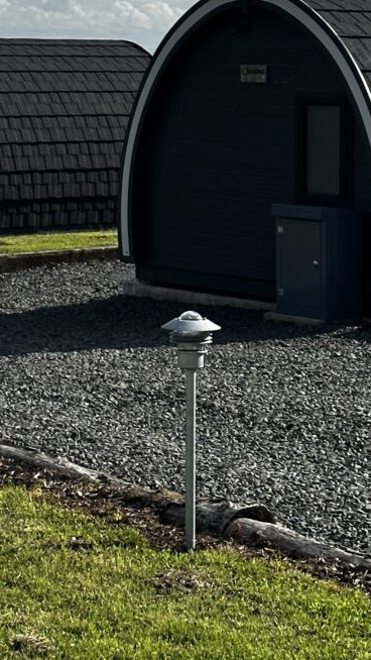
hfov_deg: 9.4
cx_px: 30
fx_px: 2238
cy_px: 7
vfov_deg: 16.4
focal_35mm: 128
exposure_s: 1/6211
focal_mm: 6.86
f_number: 1.78
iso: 64
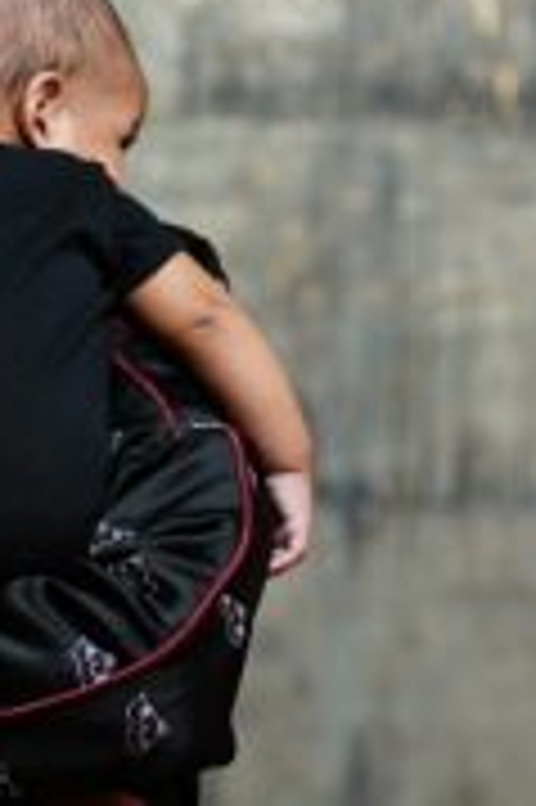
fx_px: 5325
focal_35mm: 238
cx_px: -101
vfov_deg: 8.7
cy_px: 374
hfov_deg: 5.7
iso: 1600
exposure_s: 1/160
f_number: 2.2
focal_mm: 85
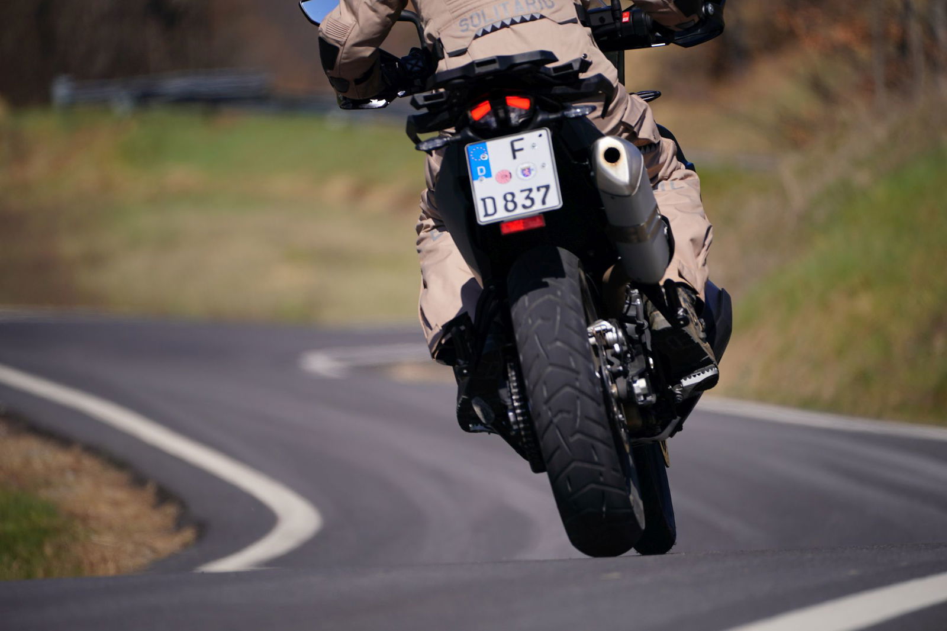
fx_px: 10519
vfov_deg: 3.4
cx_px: 474
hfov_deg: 5.2
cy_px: 316
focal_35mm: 400
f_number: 5.6
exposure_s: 1/2000
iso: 200
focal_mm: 400
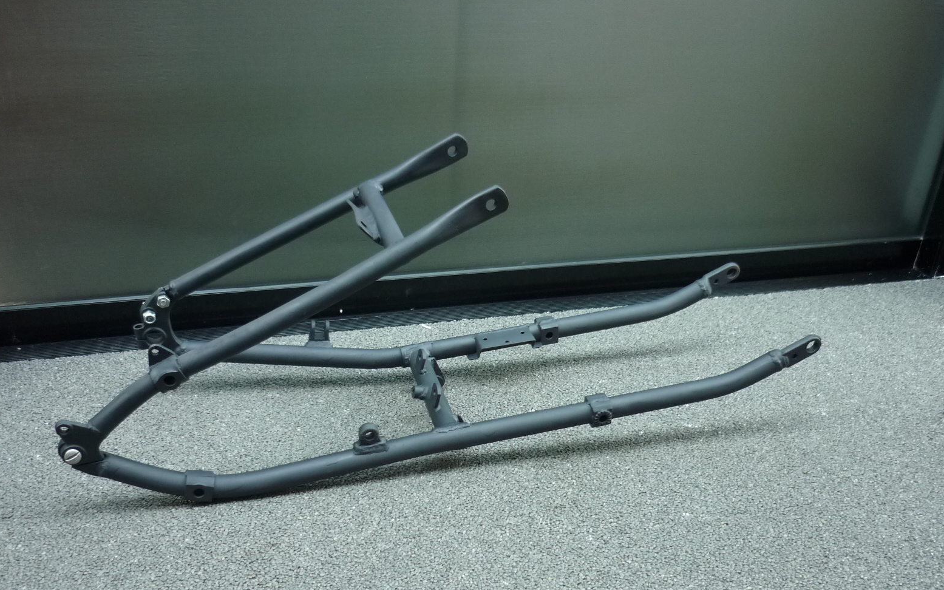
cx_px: 459
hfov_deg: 54.0
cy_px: 359
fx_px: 926
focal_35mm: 36
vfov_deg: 35.2
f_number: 2.8
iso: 200
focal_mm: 5.5
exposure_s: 1/30
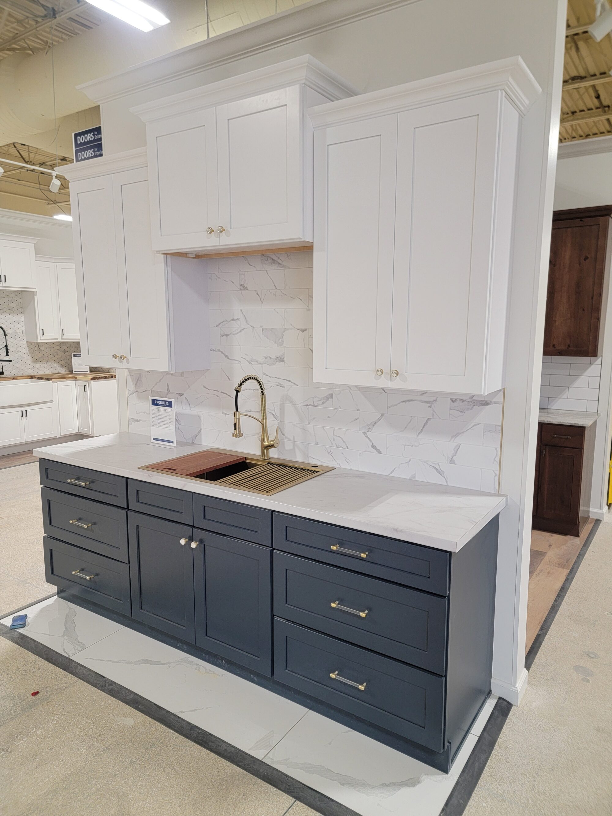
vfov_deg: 71.6
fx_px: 566
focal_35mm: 24
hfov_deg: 56.8
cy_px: 408
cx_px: 306
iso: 200
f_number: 1.8
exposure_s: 1/120
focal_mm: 6.7
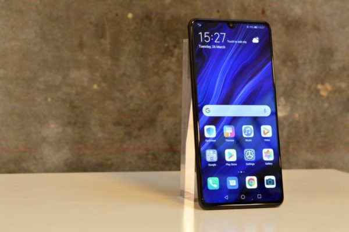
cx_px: 174
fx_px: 799
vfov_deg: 16.5
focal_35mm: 82
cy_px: 116
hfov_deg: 24.6
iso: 1600
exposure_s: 1/80
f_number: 10
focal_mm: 55
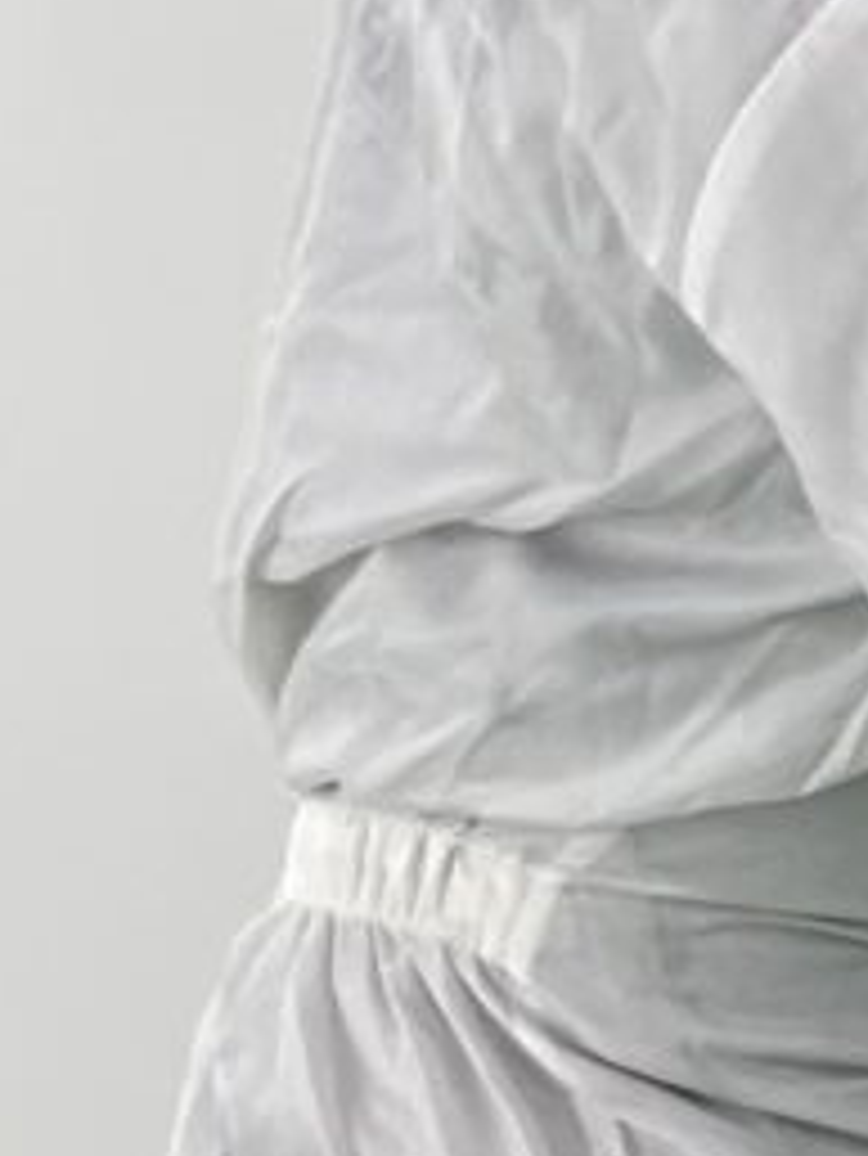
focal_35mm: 510
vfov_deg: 3.9
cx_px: 2109
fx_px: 17037
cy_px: 324
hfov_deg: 2.9
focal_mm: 7.5
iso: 40
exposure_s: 1/126
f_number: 2.2
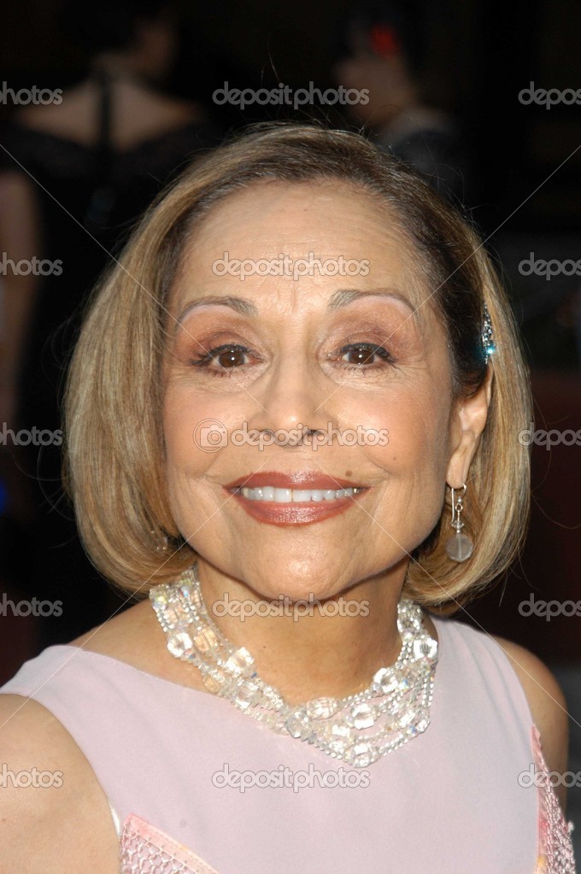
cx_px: 290
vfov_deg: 13.7
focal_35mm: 150
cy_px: 437
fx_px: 3638
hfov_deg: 9.1
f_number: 7.1
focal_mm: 100
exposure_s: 1/180
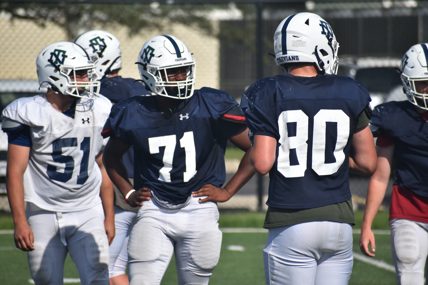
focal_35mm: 450
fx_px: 5350
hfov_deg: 4.6
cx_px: 214
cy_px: 142
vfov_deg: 3.1
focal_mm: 300
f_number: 6.3
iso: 320
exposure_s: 1/2000
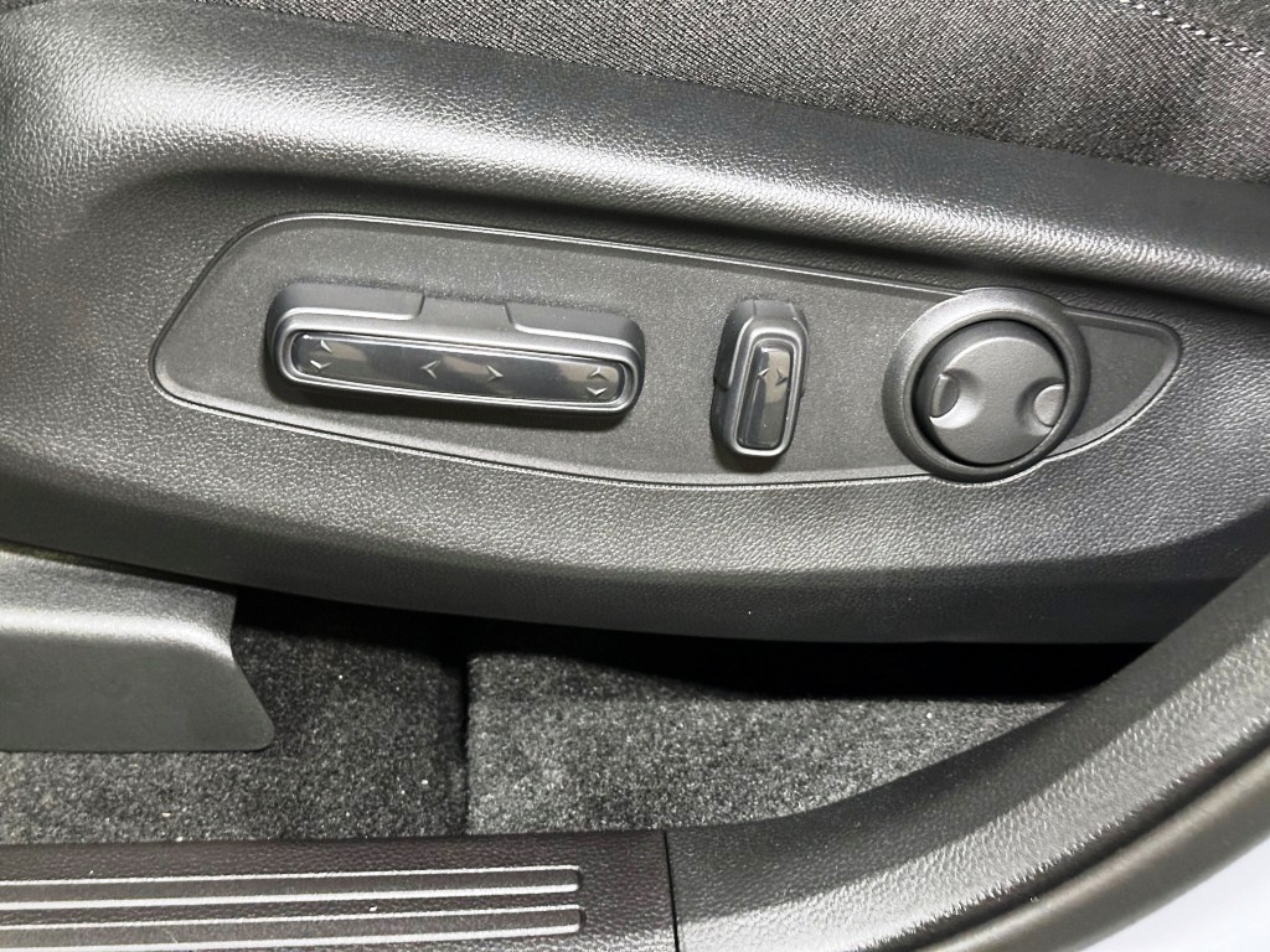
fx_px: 1761
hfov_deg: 39.7
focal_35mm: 48
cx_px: 635
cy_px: 476
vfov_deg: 30.3
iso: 640
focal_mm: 6.86
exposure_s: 1/24
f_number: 1.78
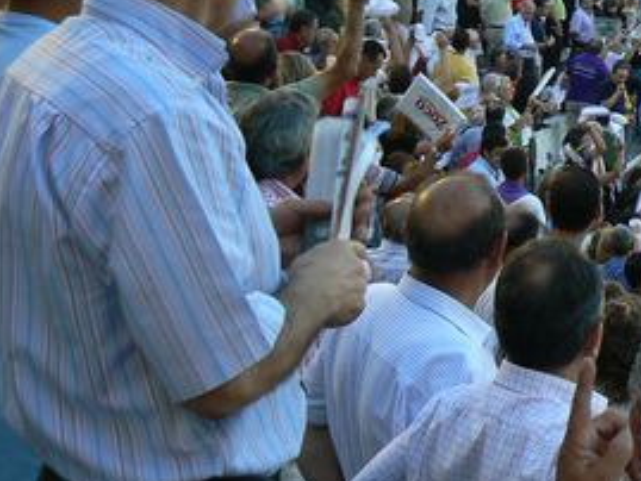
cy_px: -76
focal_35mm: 95
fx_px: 1760
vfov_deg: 15.1
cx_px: 717
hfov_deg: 19.7
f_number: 2.8
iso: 80
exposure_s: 1/30
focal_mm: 6.6
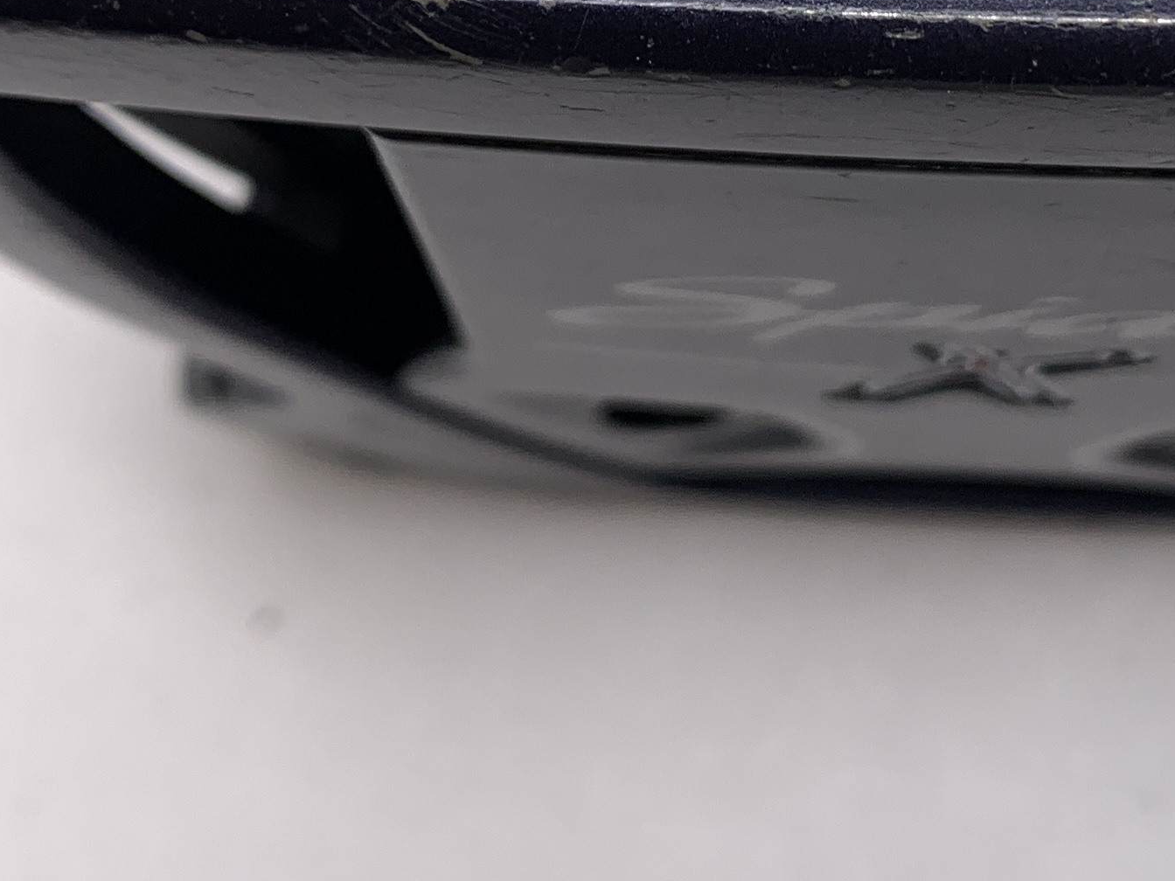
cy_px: -76
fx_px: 2648
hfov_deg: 24.8
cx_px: 863
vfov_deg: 18.2
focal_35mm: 78
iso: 25
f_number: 1.8
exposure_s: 1/431
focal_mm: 4.25
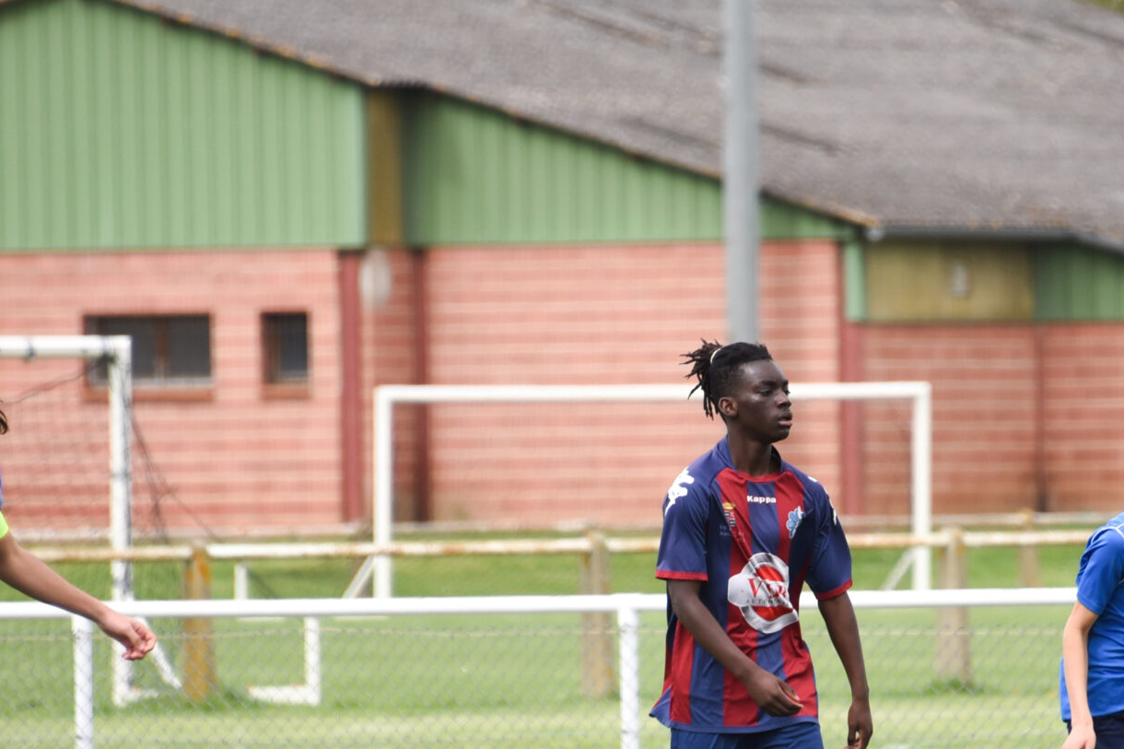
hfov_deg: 3.3
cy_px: 681
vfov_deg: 2.2
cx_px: 872
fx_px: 19666
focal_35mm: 630
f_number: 5.6
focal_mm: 300
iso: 400
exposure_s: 1/750
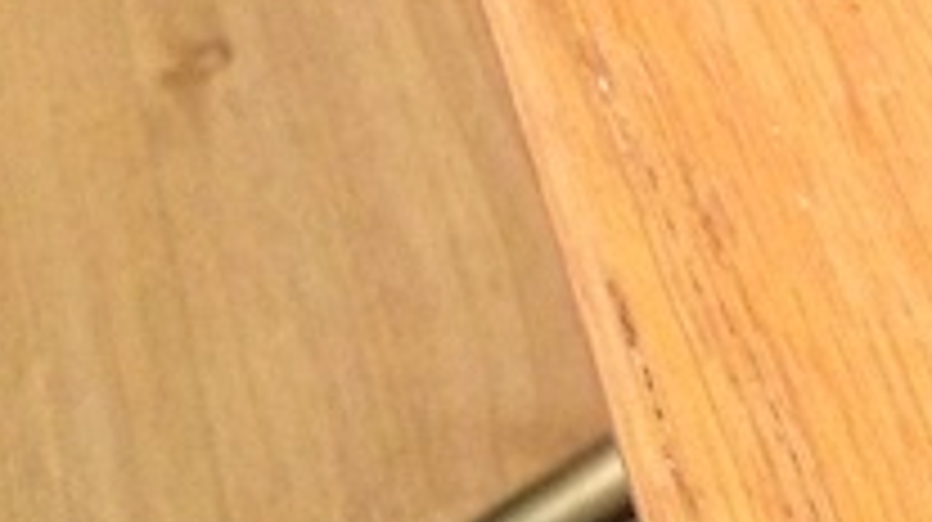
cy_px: -364
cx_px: 1409
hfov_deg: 14.4
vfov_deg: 8.4
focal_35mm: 139
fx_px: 3432
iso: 400
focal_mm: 4.12
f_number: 2.4
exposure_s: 1/15
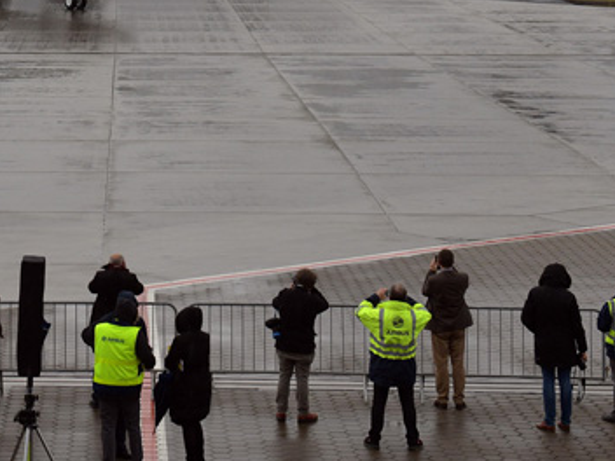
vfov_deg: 11.6
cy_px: -60
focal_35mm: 126
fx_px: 2239
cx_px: 24
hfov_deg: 15.4
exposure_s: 1/250
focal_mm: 45
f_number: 5
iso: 640
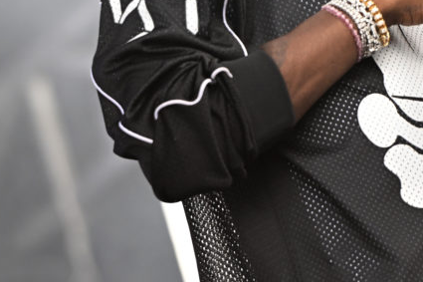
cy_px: -37
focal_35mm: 565
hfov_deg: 3.7
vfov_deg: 2.4
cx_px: 200
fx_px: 6636
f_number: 2.8
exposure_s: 1/1000
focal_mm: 200
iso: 640
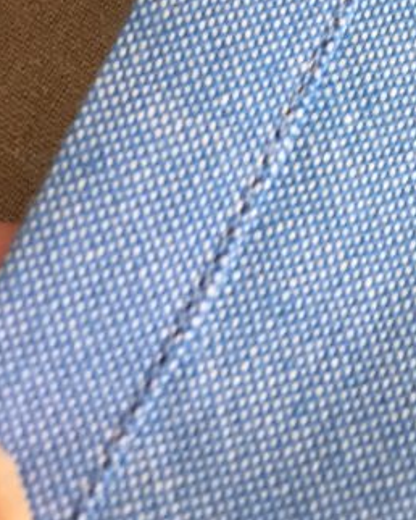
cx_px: 371
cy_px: -249
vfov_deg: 18.8
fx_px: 1384
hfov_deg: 16.9
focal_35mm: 90
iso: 64
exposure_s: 1/30
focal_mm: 4.15
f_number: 2.2
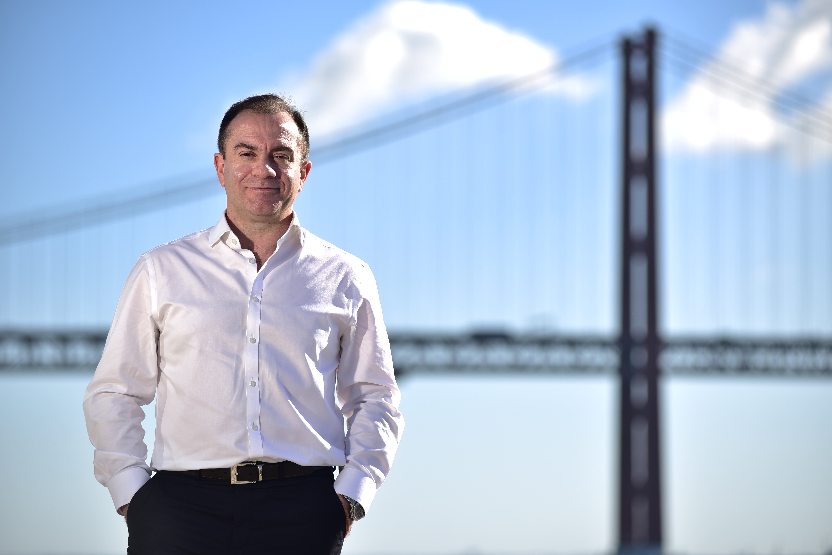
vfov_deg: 10.2
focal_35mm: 135
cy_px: 278
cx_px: 416
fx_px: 3121
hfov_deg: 15.2
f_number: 3.5
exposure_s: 1/640
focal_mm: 135
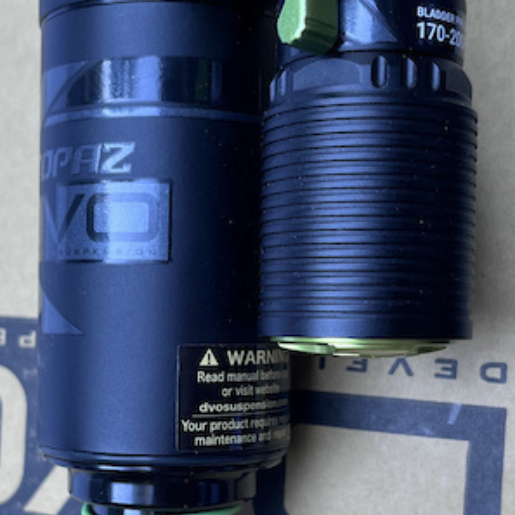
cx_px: 218
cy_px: 354
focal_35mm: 62
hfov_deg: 27.7
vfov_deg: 27.5
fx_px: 1044
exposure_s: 1/121
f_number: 1.6
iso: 125
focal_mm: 5.1
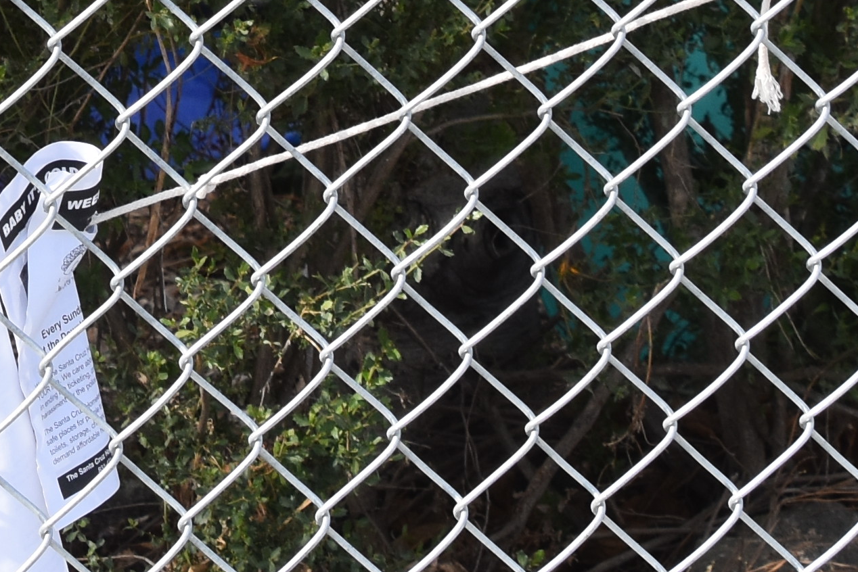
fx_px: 5920
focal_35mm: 248
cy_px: -480
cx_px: 60
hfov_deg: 8.3
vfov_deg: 5.4
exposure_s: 1/250
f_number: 8
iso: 200
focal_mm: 35
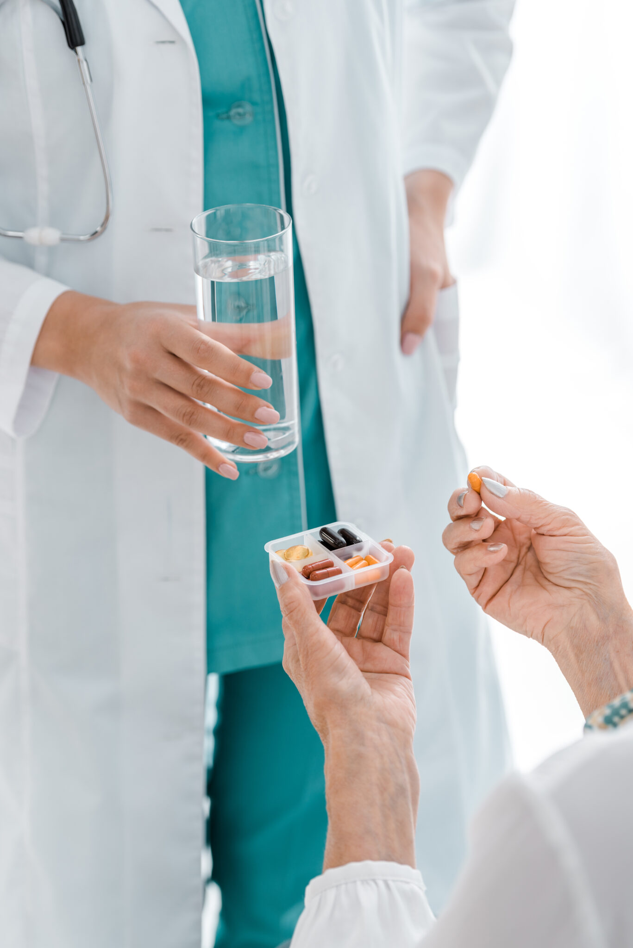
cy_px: 474
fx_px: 2688
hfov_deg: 13.4
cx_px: 316
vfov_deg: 20.0
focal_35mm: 102
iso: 100
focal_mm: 102
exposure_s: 1/200
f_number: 4
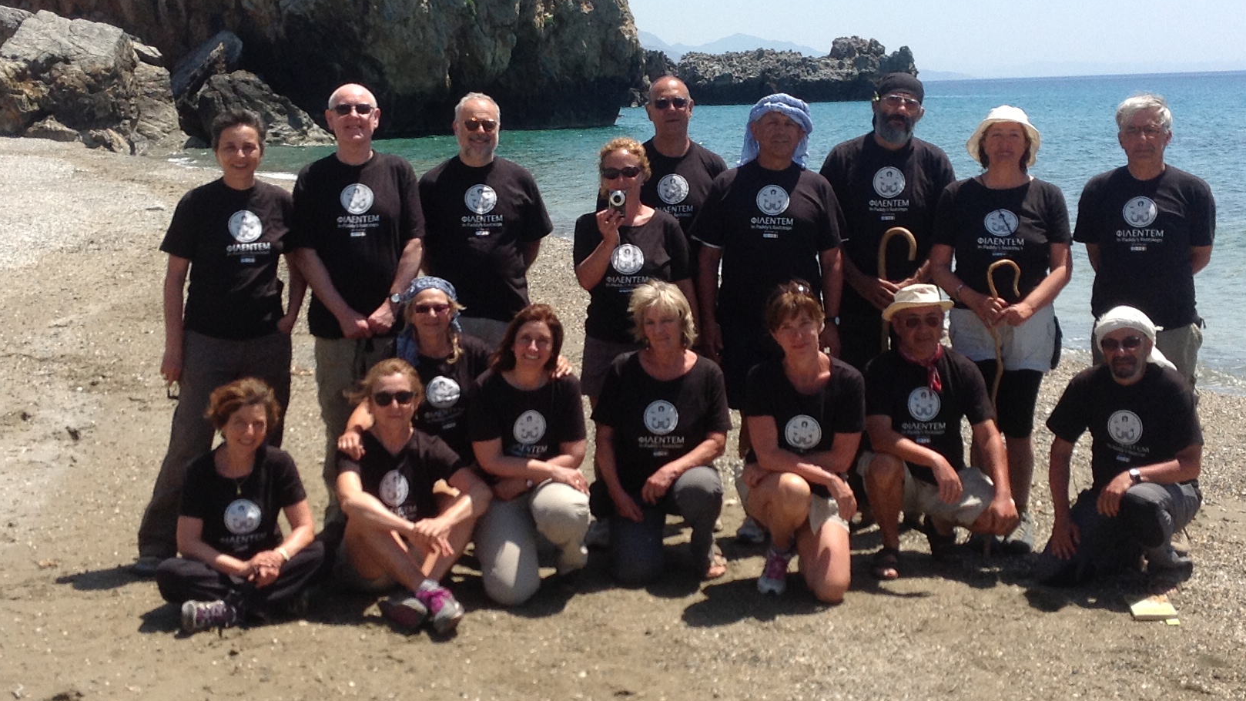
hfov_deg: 34.4
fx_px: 2015
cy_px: 328
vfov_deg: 19.7
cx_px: 650
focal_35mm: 61
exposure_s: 1/2326
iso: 50
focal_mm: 4.28
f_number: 2.4
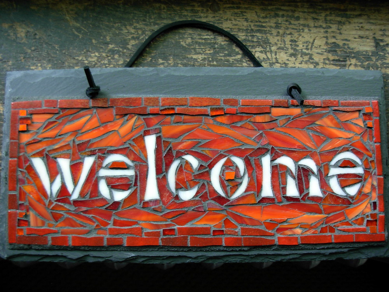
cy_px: 146
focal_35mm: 38
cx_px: 194
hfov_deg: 49.0
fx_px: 427
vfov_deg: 37.7
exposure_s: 1/5.9
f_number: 2.9
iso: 79
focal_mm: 6.3
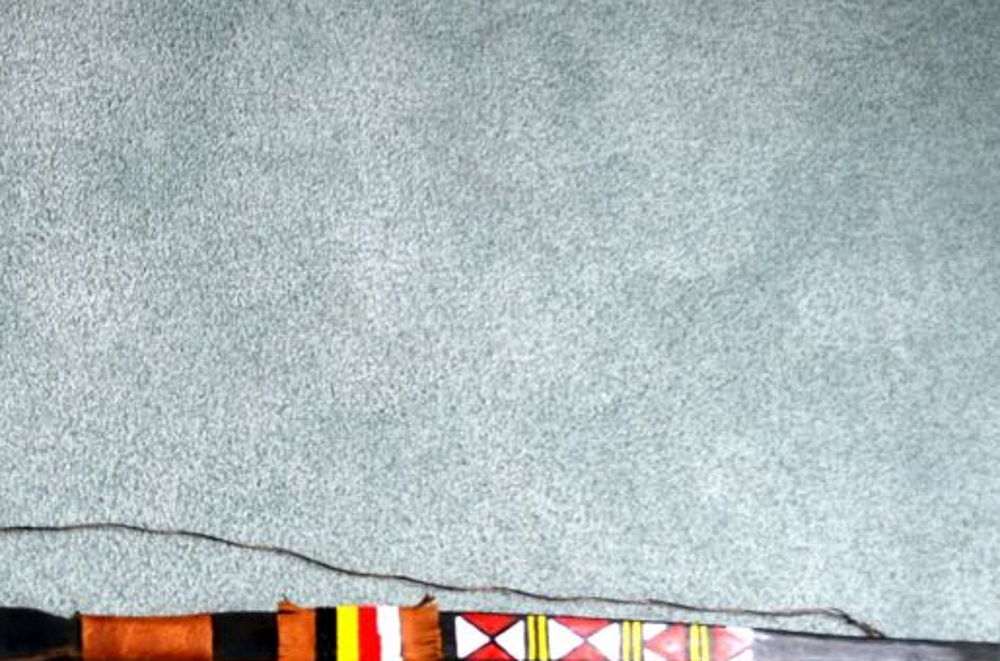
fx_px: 2189
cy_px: 697
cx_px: 8
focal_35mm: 79
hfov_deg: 24.6
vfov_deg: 16.7
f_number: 4.5
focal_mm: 22
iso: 400
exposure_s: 1/80
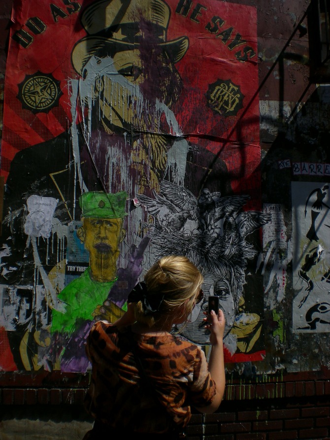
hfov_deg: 37.7
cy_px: 220
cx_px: 165
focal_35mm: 38
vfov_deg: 49.0
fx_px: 483
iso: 50
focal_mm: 6.3
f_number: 4.6
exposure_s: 1/1000
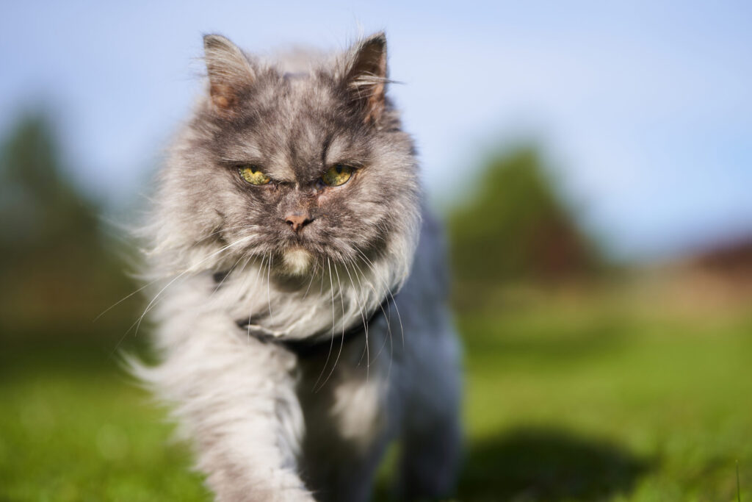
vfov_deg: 14.6
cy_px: 251
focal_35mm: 94
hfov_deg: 21.7
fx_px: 1964
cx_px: 376
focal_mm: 94
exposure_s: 1/1250
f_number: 2.8
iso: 125
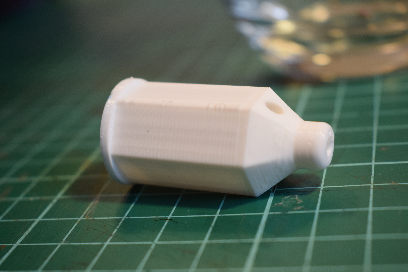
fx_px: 680
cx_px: 204
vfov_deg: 22.6
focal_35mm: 60
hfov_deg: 33.4
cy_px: 136
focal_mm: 40
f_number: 5
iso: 400
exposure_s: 1/60
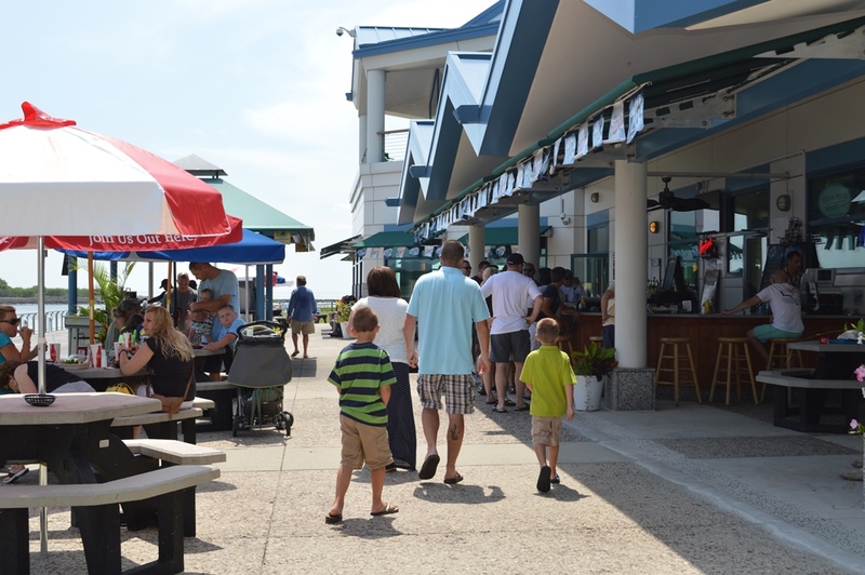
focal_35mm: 45
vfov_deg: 29.8
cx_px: 432
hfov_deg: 43.6
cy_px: 288
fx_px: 1080
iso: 100
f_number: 8
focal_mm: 30
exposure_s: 1/200
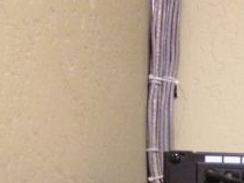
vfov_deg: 12.0
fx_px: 817
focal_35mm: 116
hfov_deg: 15.3
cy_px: 299
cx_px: 401
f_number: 2.4
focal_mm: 4.28
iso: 320
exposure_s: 1/20
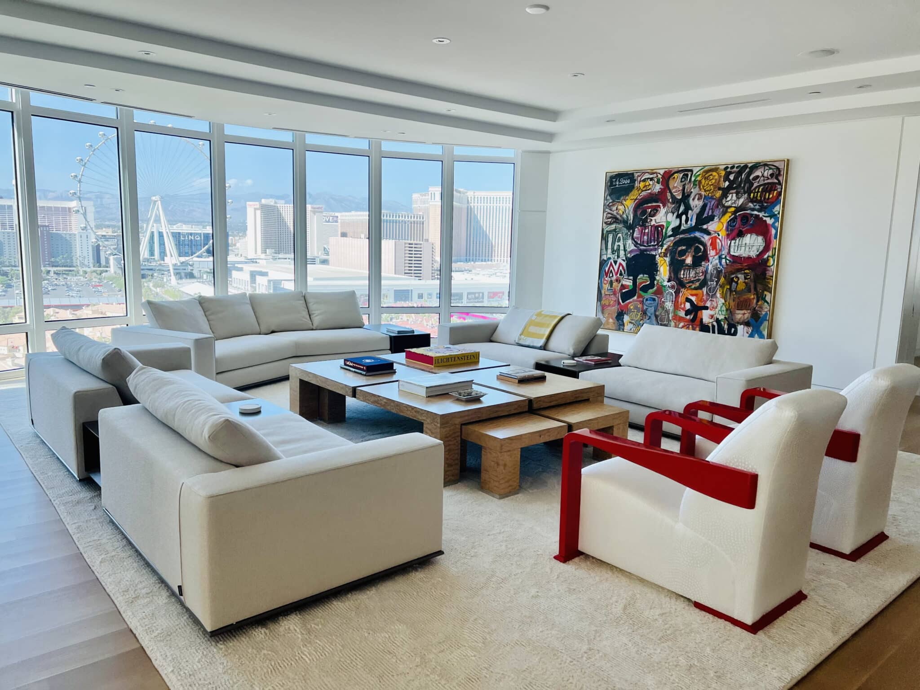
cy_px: 345
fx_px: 691
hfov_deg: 67.3
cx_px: 460
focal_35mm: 26
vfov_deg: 53.1
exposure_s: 1/458
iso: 50
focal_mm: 5.7
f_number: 1.5
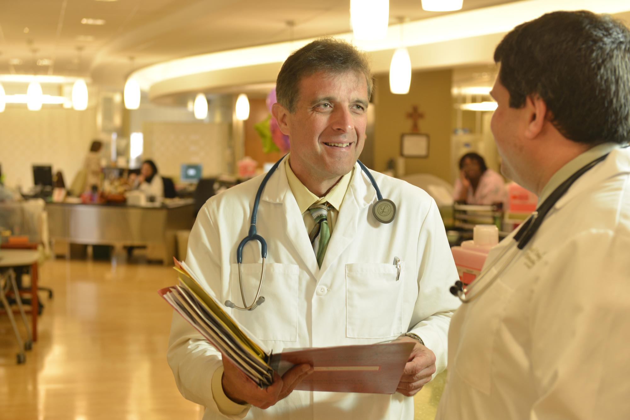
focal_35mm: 62
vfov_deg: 21.9
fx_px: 1085
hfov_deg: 32.4
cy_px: 210
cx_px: 315
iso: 800
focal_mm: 62
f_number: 4.5
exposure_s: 1/60
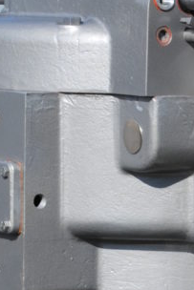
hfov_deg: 5.0
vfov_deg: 7.5
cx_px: 210
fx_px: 2196
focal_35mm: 272
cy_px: 373
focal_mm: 48
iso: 100
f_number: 8
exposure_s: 1/250
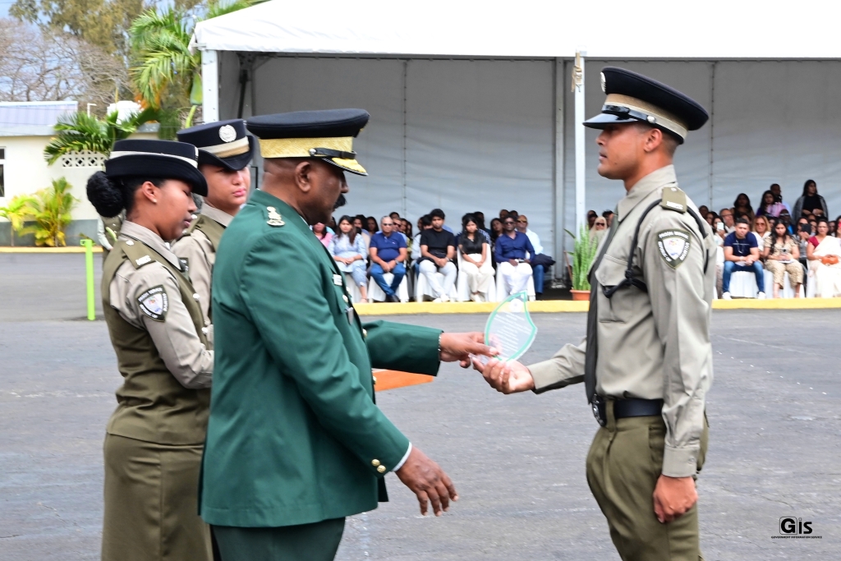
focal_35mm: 52
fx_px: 1215
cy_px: 280
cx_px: 420
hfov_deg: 38.2
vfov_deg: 26.0
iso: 640
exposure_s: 1/160
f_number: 14
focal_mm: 52
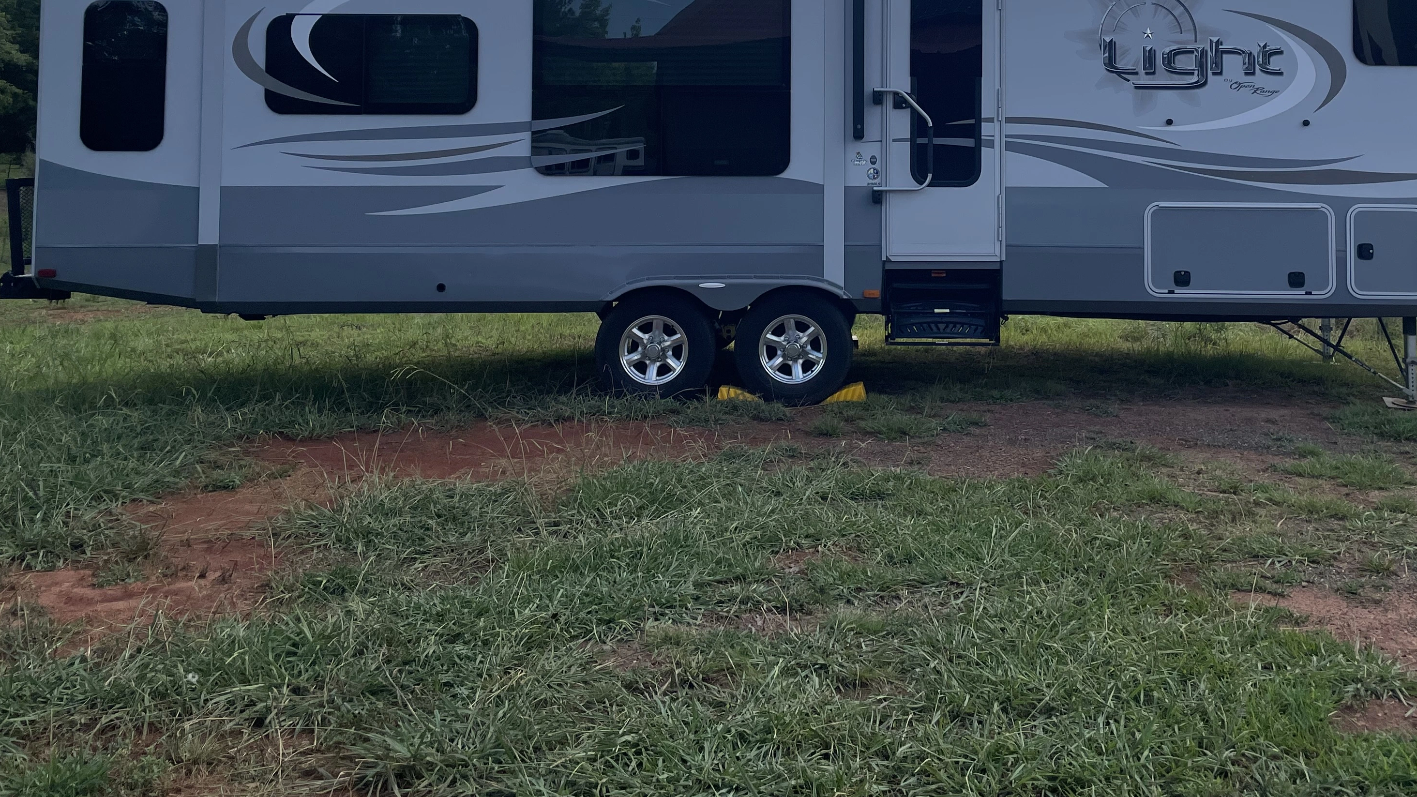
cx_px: 880
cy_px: 89
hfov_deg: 51.1
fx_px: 1465
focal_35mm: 39
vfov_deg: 29.3
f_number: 1.6
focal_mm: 4.2
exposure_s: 1/4132
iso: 32
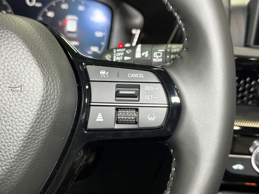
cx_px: 130
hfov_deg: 39.7
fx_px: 359
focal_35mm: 48
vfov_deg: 30.3
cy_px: 97
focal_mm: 6.86
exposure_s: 1/40
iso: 320
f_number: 1.78
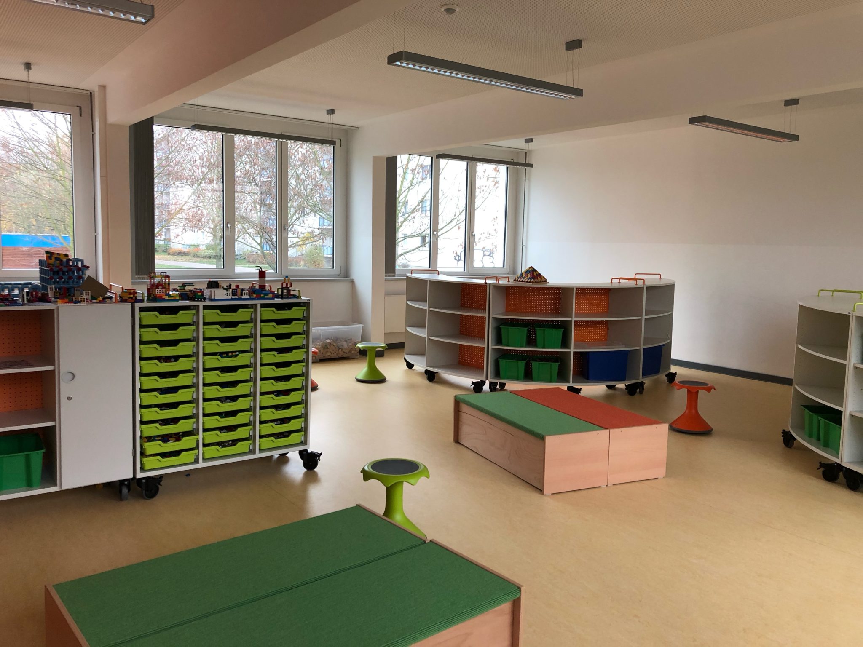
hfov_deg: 63.4
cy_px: 324
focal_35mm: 28
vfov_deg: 49.7
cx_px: 432
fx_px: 698
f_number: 1.8
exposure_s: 1/20
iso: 32
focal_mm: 4
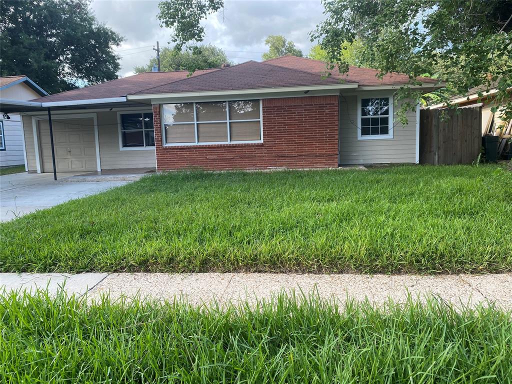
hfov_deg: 67.3
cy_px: 192
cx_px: 256
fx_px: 385
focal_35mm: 26
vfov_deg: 53.1
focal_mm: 4.25
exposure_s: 1/248
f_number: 1.8
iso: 32
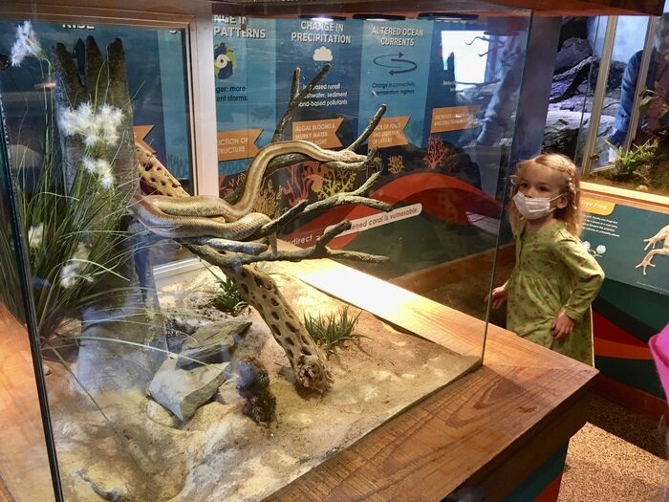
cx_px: 334
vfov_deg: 48.2
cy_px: 251
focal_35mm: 29
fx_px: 560
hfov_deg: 61.7
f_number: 2.2
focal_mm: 4.15
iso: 160
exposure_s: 1/30
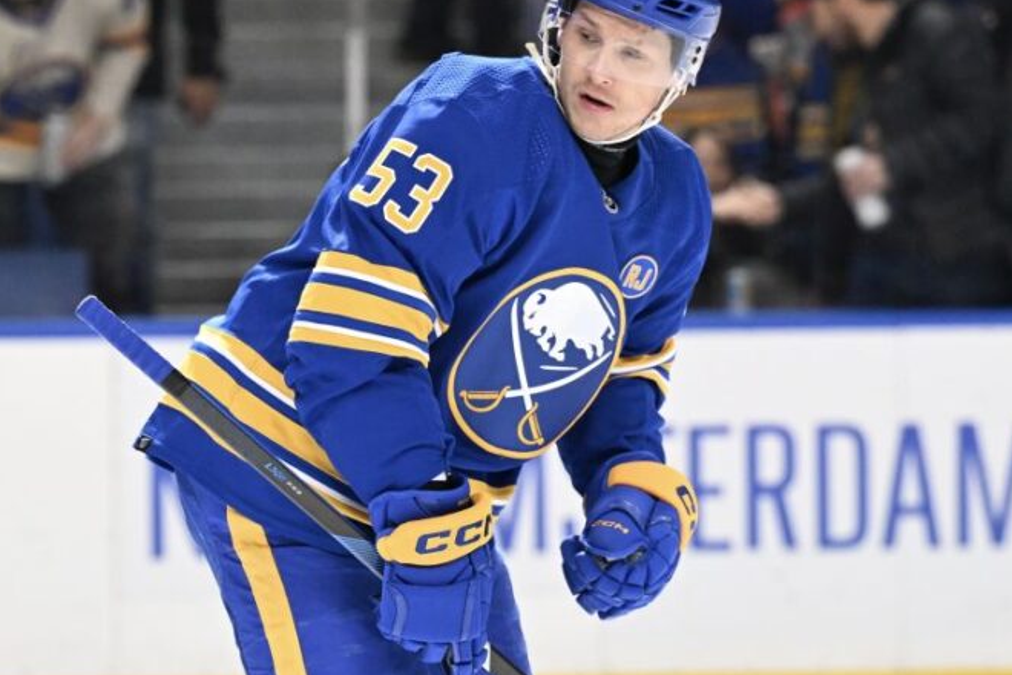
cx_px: 514
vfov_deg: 8.4
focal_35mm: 163
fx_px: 4582
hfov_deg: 12.6
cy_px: 288
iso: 3200
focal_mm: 140
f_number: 3.2
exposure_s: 1/2000
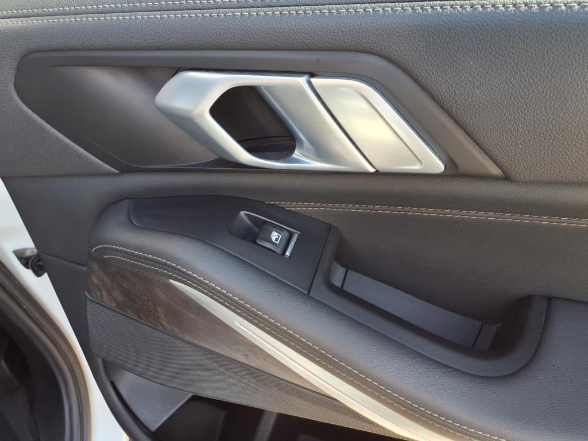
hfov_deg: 65.3
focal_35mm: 27
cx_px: 294
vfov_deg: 51.4
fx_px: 459
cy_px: 220
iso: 40
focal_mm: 3.58
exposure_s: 1/60.2
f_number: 1.9
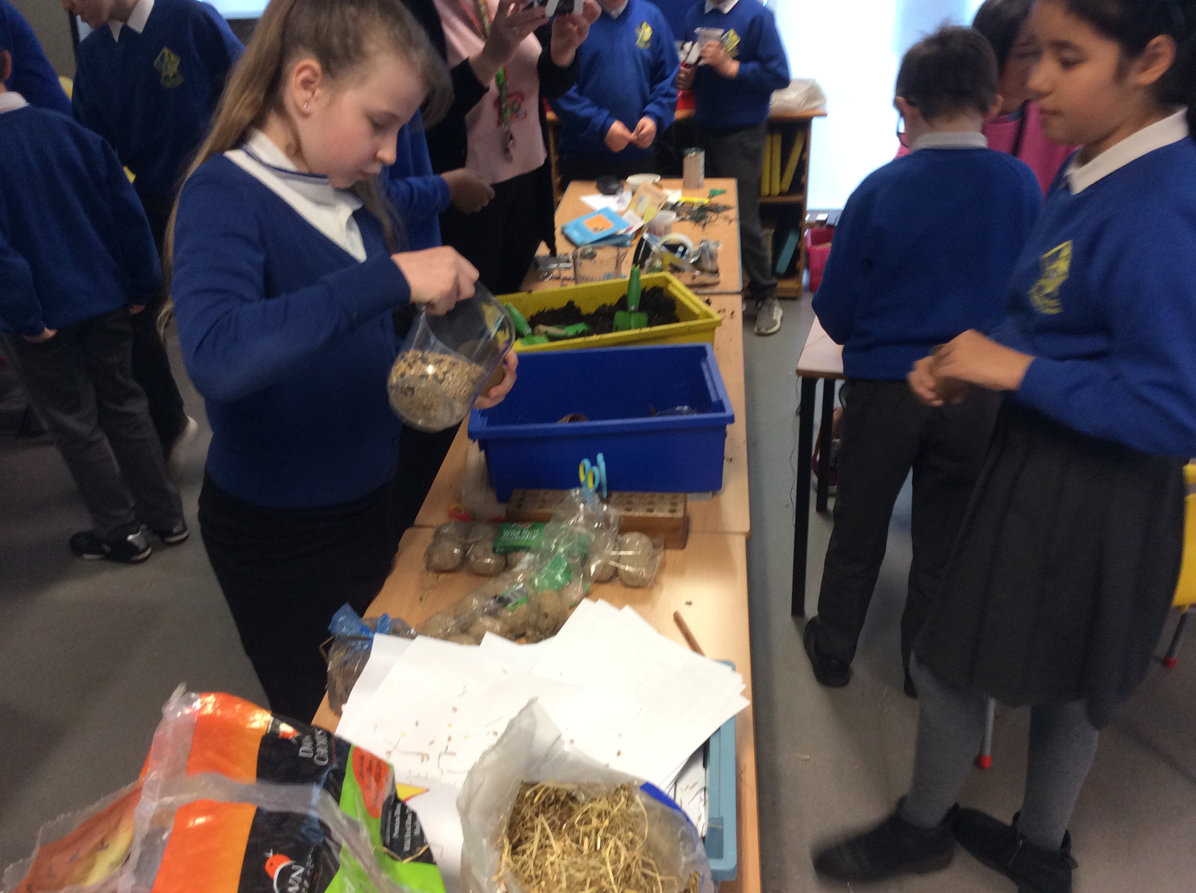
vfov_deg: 44.1
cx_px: 598
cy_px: 446
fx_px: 1104
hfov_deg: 56.9
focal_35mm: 32
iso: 80
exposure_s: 1/25
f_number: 2.4
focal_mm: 3.3
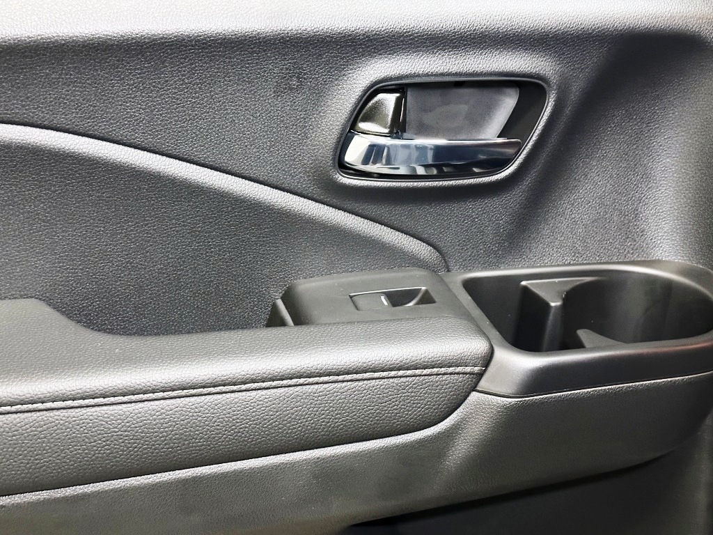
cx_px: 356
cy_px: 268
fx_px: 989
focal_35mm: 48
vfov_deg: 30.3
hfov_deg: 39.7
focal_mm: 6.86
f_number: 1.78
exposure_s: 1/30
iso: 640
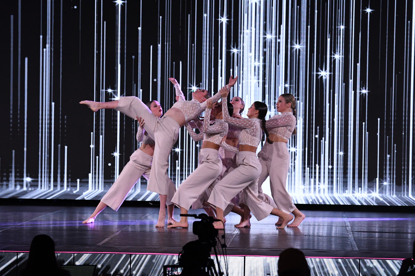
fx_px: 2334
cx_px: 208
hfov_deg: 10.2
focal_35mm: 202
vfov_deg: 6.8
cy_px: 138
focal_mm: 135
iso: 3200
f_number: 5
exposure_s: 1/640
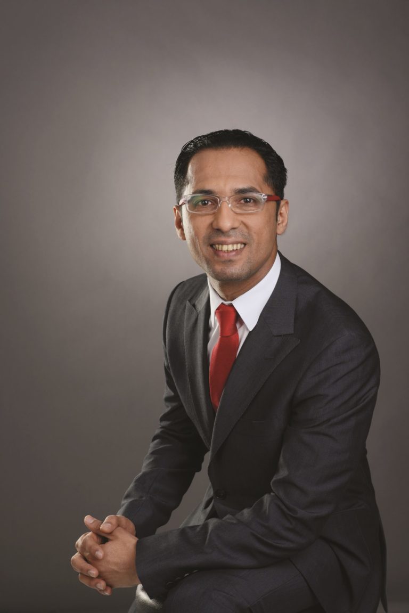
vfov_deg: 28.8
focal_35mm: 70
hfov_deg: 19.5
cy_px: 306
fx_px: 1192
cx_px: 204
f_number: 10
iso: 100
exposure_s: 1/125
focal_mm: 70
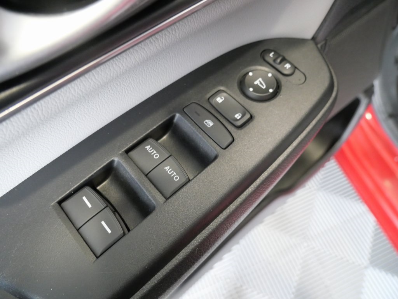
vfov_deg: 56.8
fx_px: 276
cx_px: 199
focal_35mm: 24
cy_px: 150
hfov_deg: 71.6
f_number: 3.5
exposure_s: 1/40
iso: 3200
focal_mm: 12
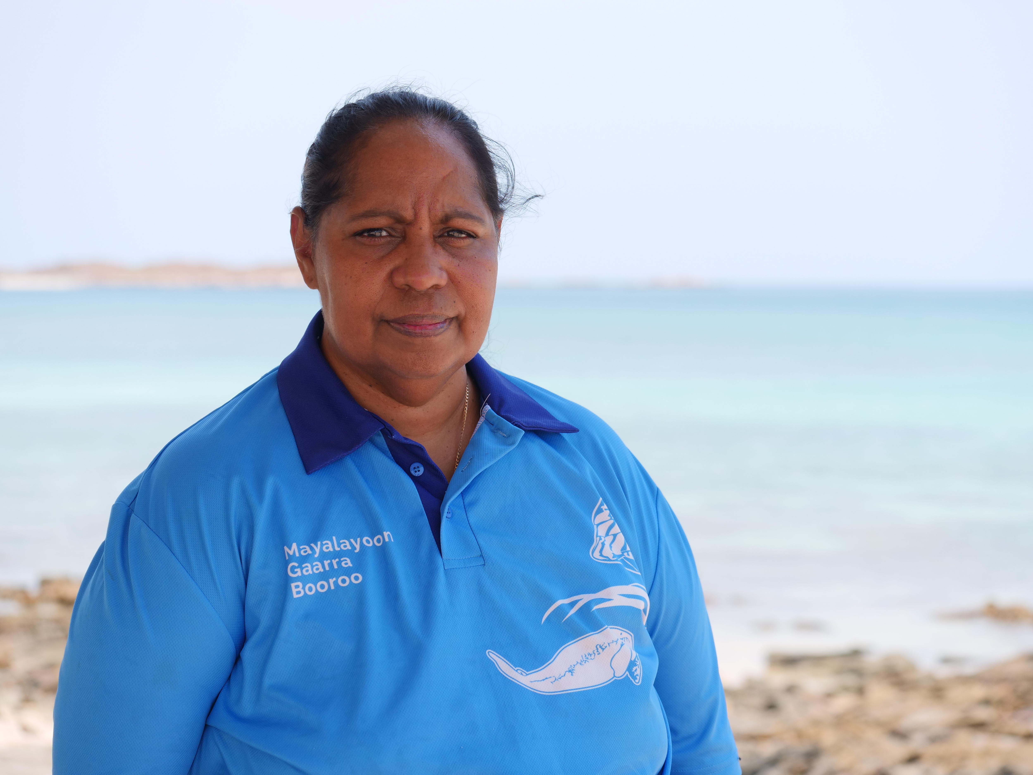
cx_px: 516
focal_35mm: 108
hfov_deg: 18.2
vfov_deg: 13.7
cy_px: 388
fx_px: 3223
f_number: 4
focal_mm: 54
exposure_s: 1/800
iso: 200
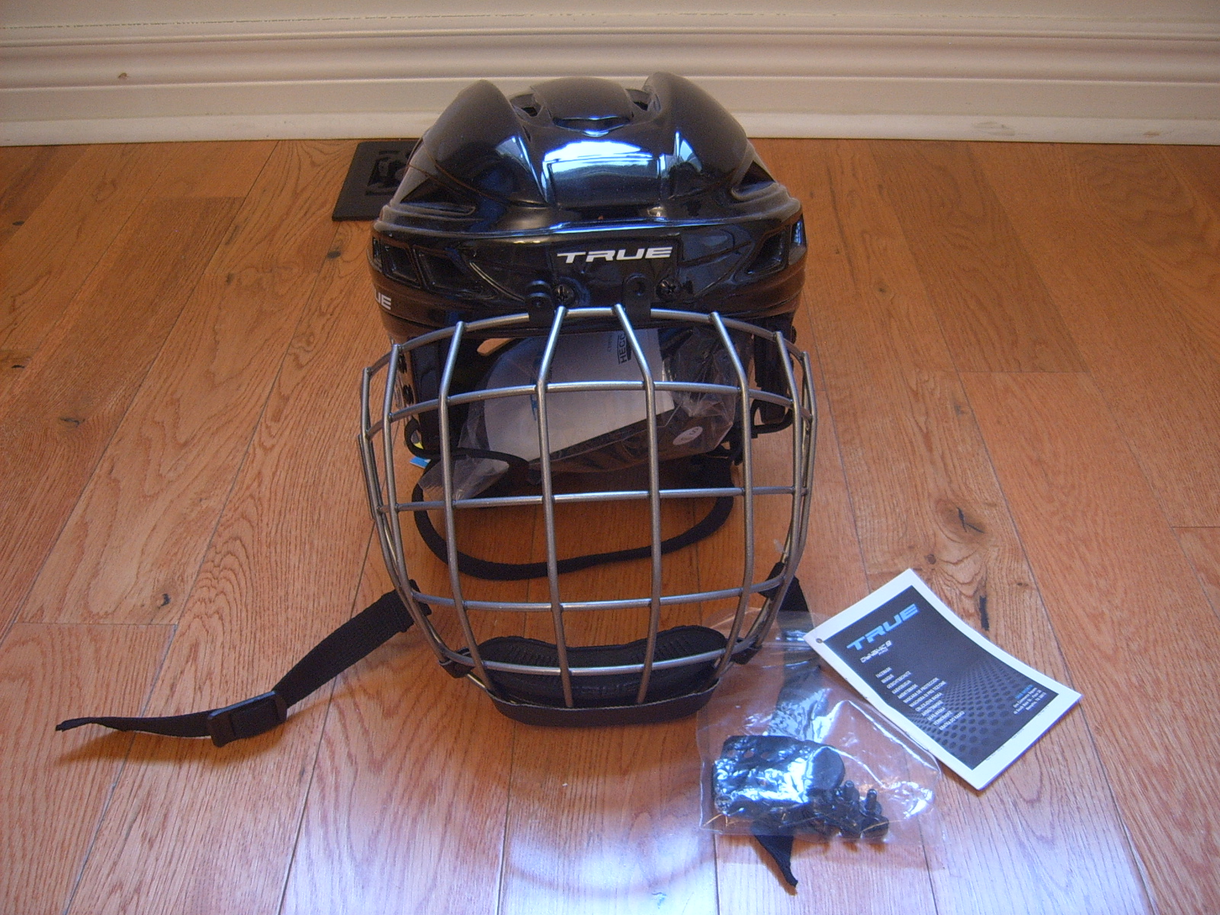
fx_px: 1234
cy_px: 458
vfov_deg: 40.7
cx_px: 610
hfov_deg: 52.6
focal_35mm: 35
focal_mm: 5.8
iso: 100
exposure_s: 1/10
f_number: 2.8
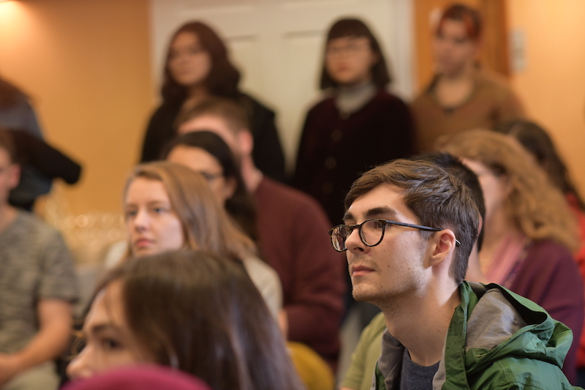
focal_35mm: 135
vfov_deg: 10.2
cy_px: 195
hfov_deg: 15.2
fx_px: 2193
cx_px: 292
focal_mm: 135
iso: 1250
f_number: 5.6
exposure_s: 1/80
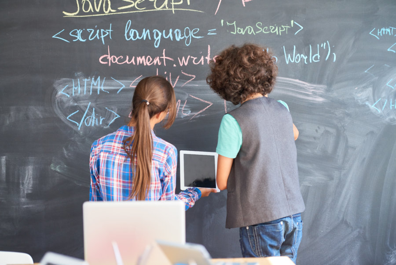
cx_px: 198
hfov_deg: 20.8
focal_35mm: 98
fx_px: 1078
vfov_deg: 14.0
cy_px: 132
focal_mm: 98
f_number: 2.8
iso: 500
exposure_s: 1/250
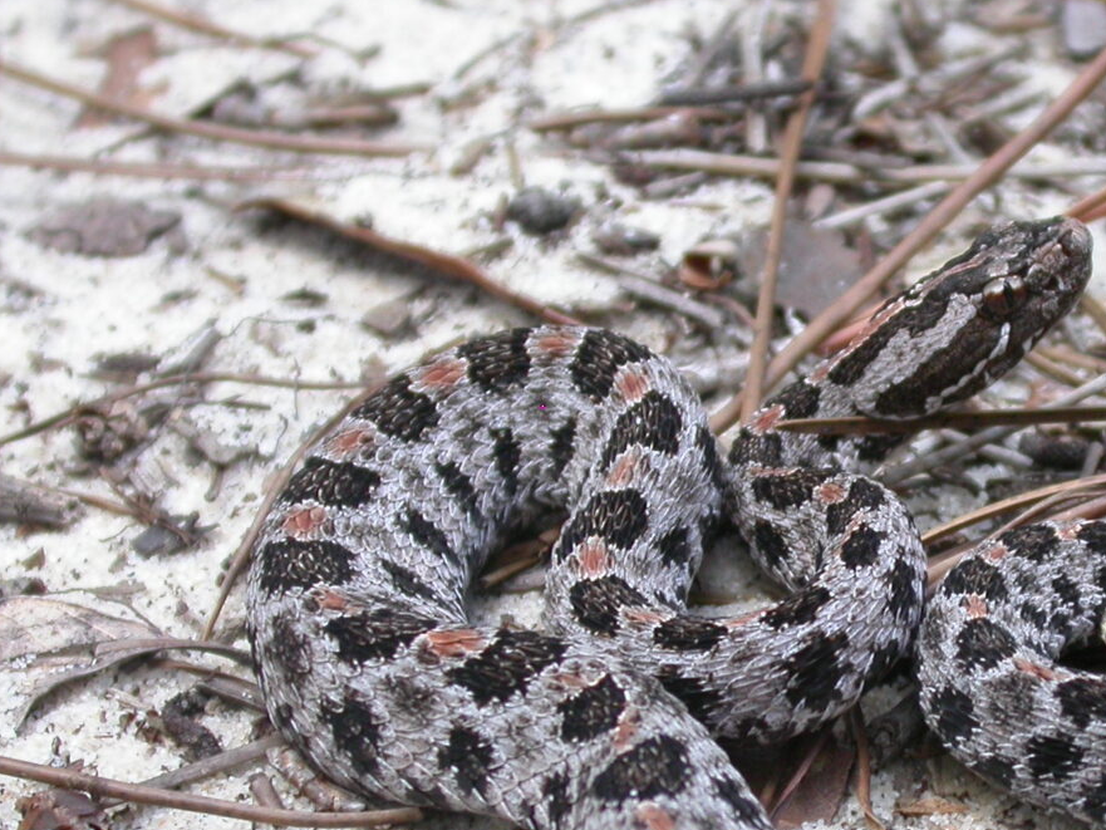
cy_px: 638
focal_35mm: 136
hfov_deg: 14.4
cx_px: 932
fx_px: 4346
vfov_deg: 10.9
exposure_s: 1/51.2
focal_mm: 16.2
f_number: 3.5
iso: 100
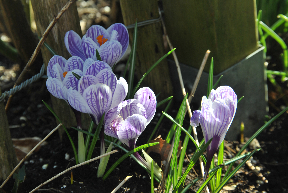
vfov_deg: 11.5
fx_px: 961
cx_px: 144
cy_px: 96
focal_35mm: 120
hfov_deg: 17.0
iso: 100
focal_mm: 80
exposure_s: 1/160
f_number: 8
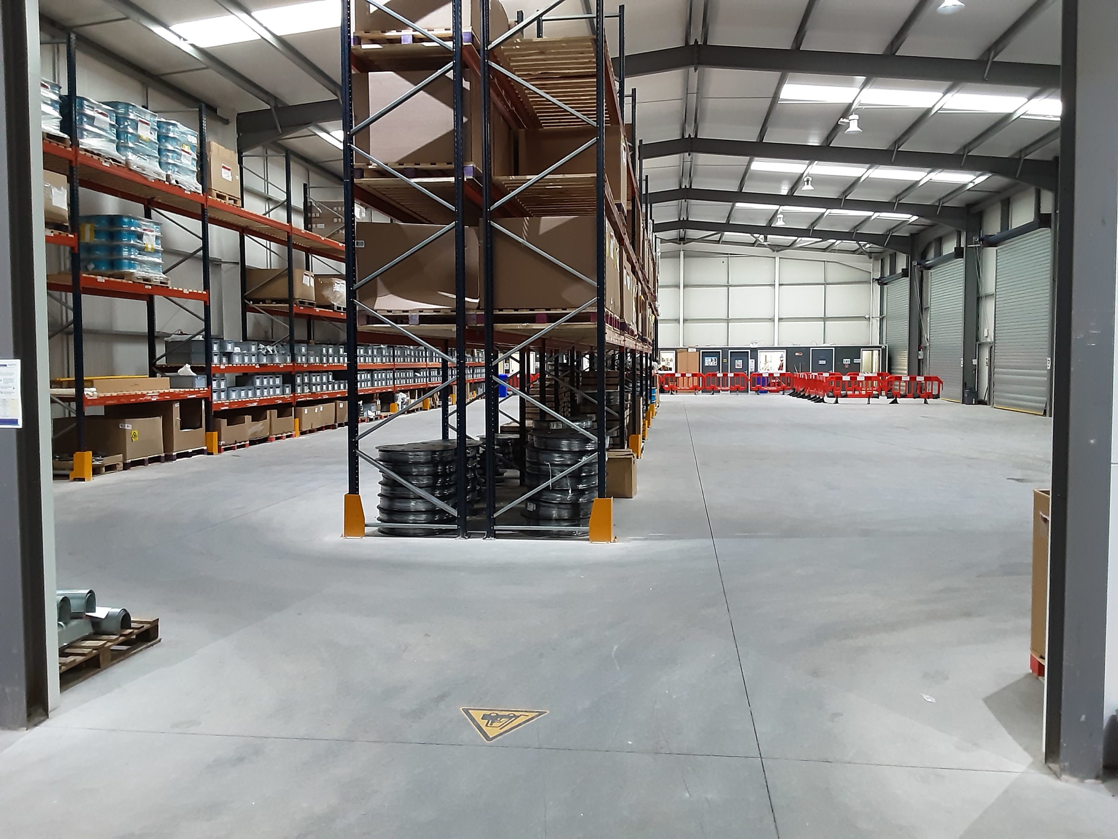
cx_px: 559
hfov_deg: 63.4
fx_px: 904
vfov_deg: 49.7
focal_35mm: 28
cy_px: 420
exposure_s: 1/25
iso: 160
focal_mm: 2.9
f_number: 1.9
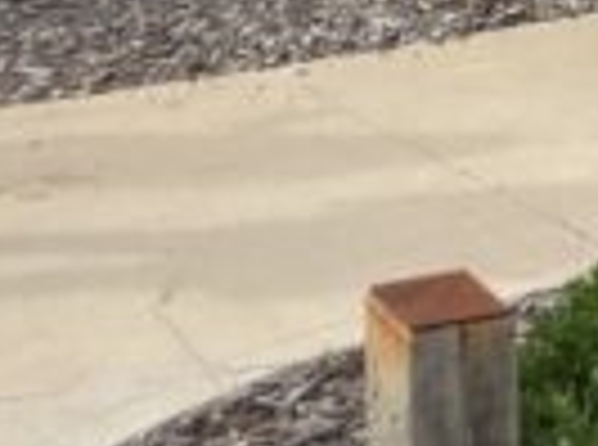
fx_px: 2912
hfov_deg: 10.6
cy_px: -635
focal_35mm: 169
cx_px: 1245
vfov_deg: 8.1
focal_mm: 3.99
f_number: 1.8
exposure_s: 1/1919
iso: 20
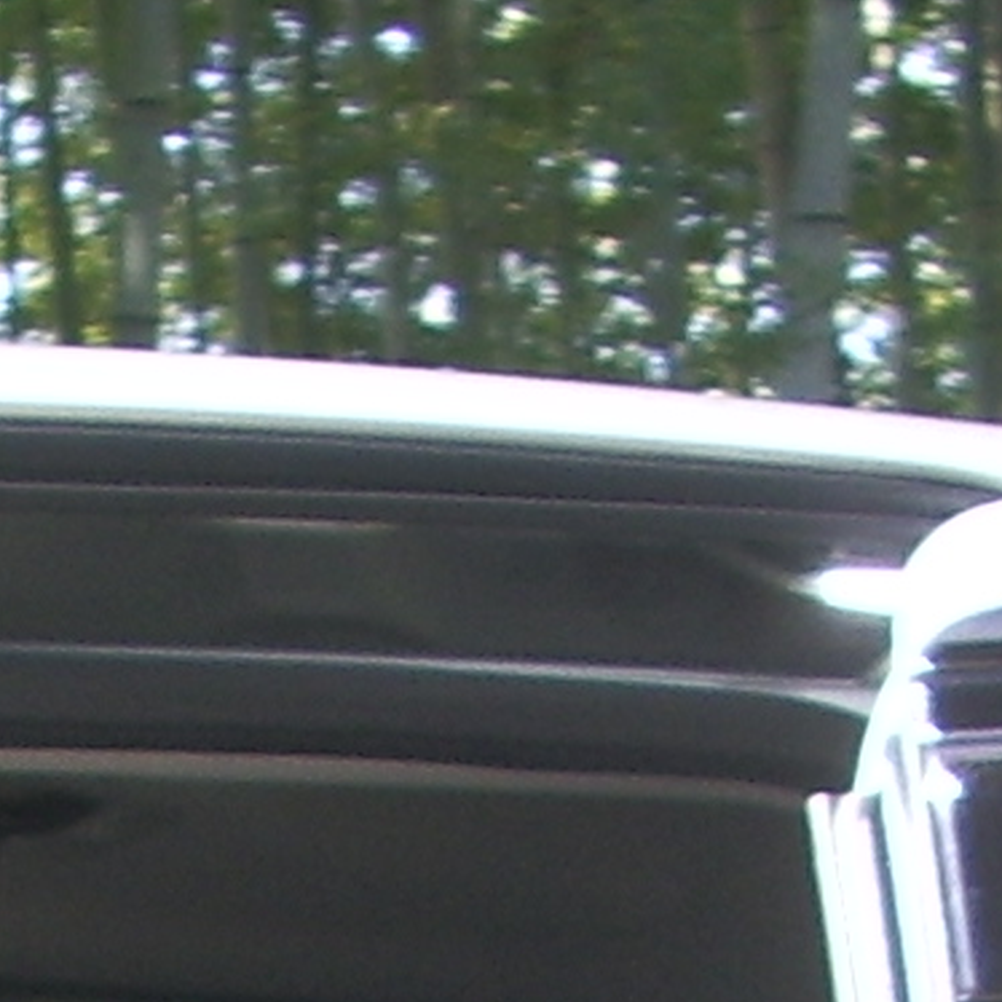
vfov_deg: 7.7
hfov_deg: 8.1
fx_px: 6943
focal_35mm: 212
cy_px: 2454
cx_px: -589
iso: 50
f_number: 2.6
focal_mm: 5.8
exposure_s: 1/80
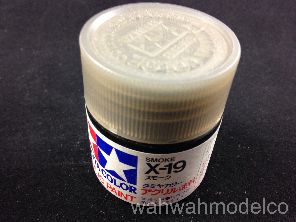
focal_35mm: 33
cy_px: 111
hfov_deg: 55.4
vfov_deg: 42.9
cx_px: 148
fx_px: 282
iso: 125
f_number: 2.4
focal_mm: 4.13
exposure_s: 1/20
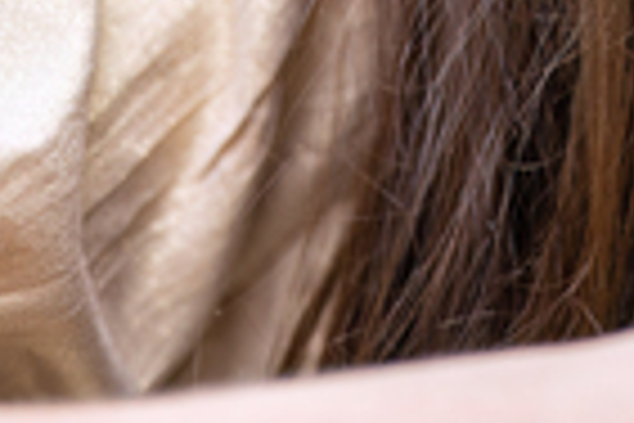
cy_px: -178
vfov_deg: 9.2
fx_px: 2571
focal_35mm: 146
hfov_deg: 13.0
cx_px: 1043
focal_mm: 35
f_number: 1.4
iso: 320
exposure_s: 1/200
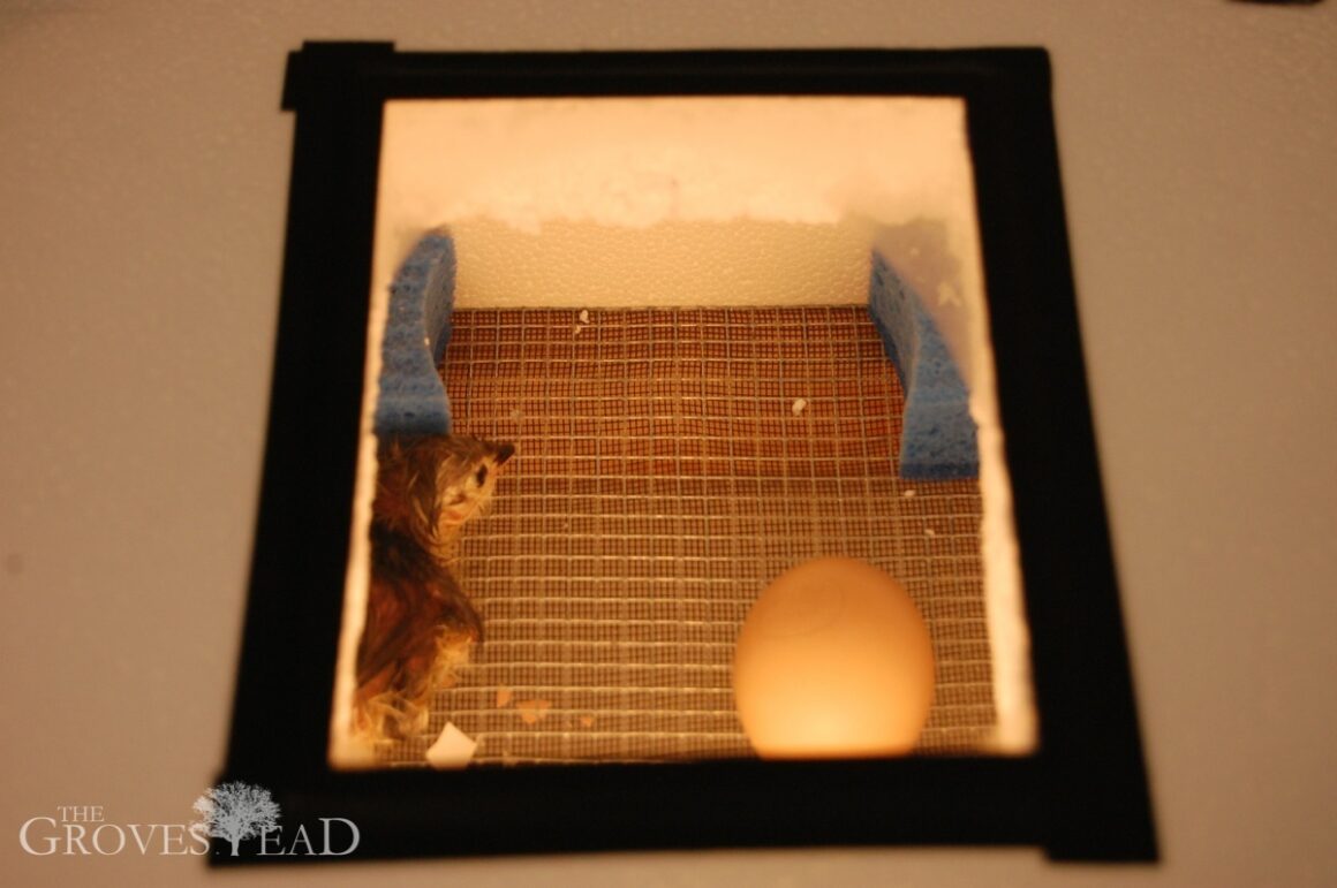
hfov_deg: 27.0
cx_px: 668
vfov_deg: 18.1
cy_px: 444
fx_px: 2783
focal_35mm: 75
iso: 800
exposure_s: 1/25
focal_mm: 50
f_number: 5.6
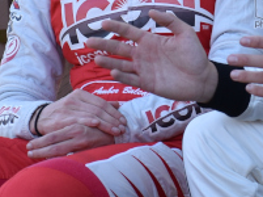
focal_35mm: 746
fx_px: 5658
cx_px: 150
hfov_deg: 2.7
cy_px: 5
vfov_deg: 2.0
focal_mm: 122
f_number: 5
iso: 200
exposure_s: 1/250
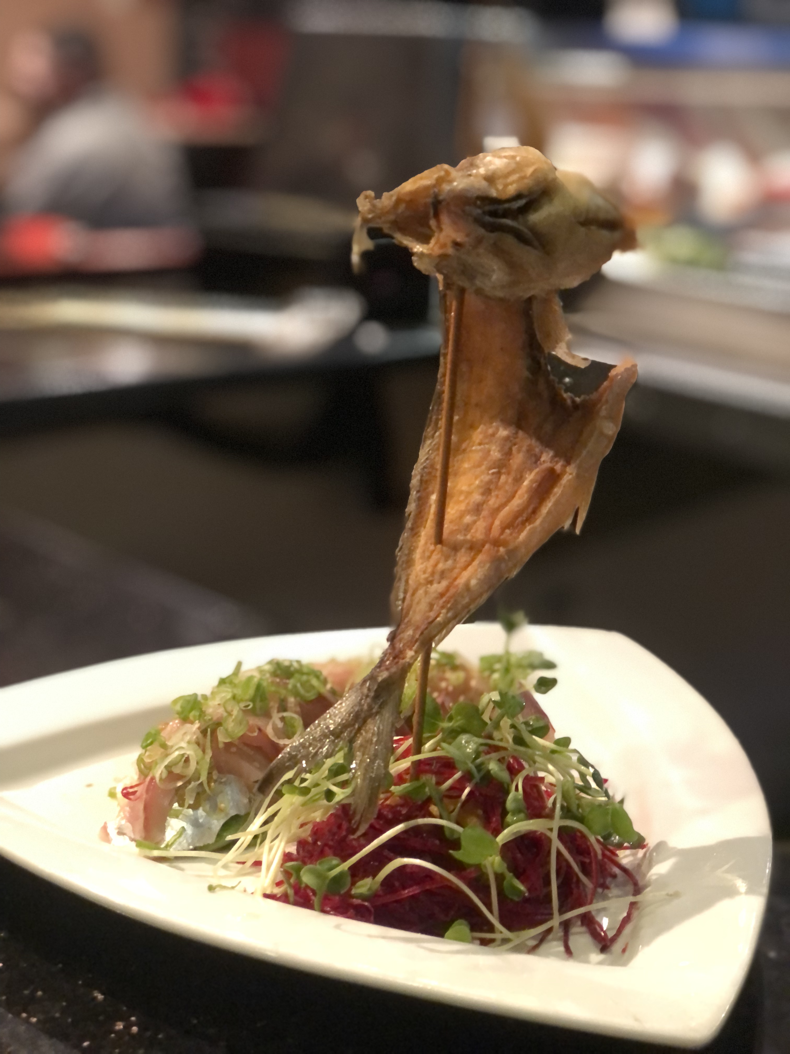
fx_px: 1734
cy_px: 527
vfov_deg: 33.8
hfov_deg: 25.7
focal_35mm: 57
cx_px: 395
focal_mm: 6.6
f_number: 2.8
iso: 800
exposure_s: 1/30
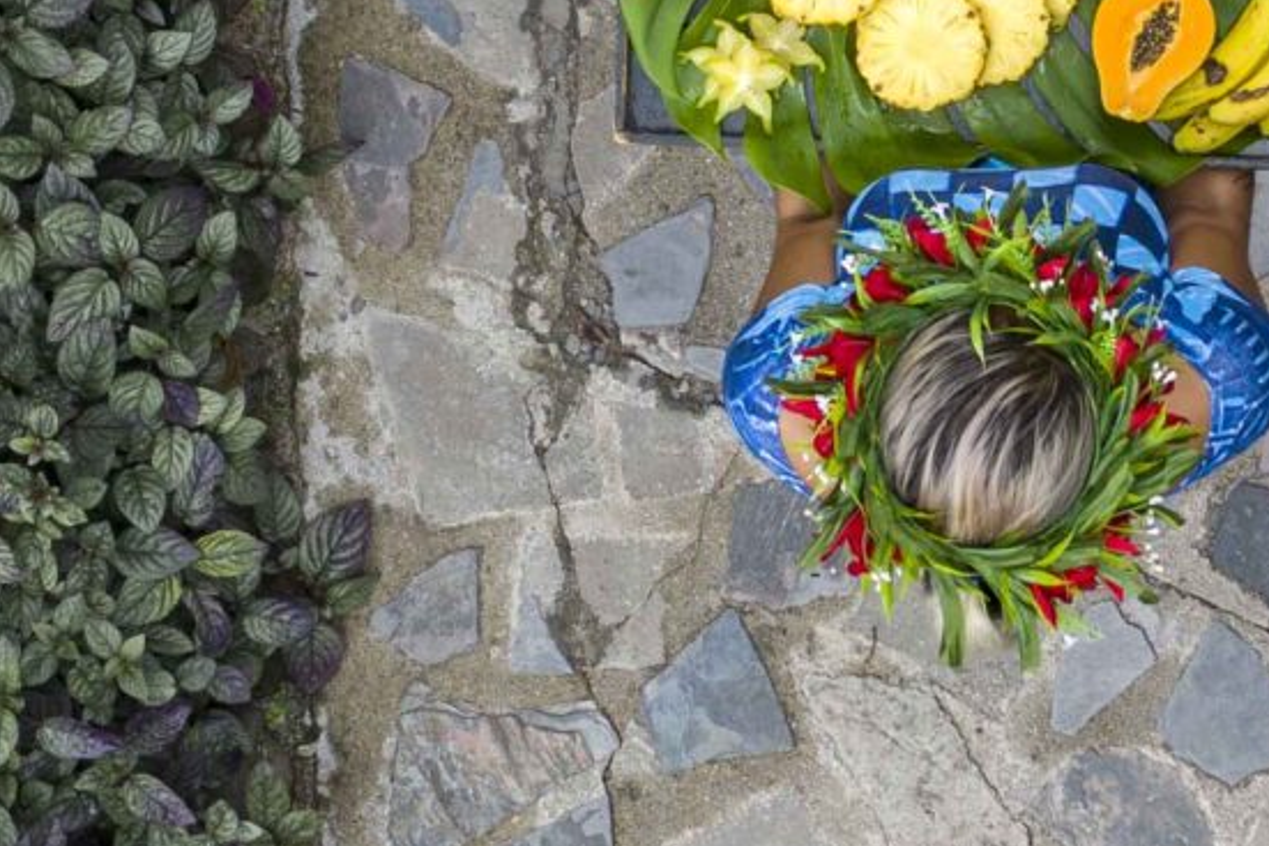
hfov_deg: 15.7
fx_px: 4581
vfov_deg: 10.4
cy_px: -13
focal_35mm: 130
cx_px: 1027
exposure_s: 1/80
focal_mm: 10.26
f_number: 3.5
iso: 100
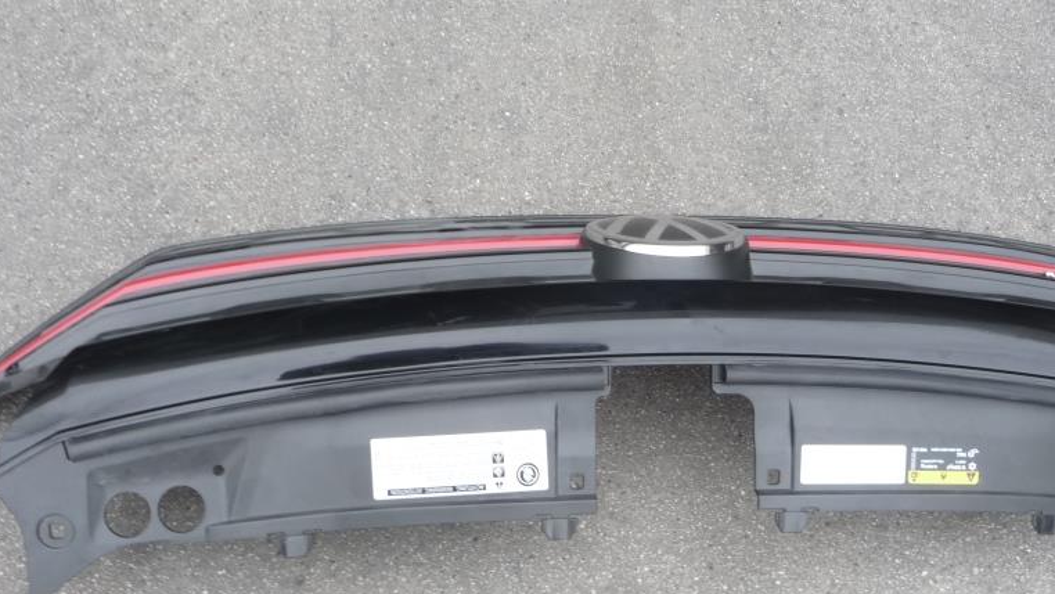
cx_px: 590
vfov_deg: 29.0
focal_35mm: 41
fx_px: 1147
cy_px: 354
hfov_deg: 49.3
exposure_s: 1/100
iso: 100
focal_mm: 4.7
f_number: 3.3
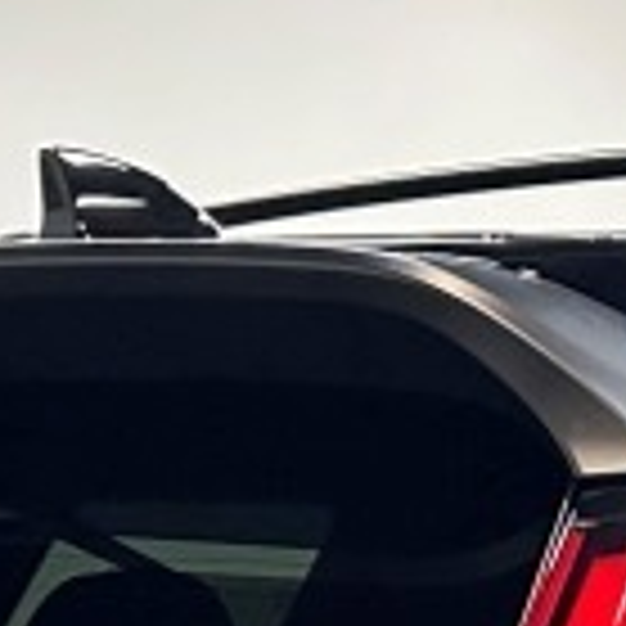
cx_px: 549
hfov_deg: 11.1
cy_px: 1581
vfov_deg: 9.7
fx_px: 3192
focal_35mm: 156
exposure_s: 1/60
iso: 500
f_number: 1.78
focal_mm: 6.86
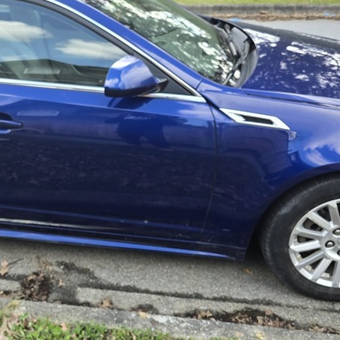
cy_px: 168
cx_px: 45
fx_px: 522
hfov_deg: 34.4
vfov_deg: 36.1
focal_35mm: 47
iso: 32
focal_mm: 6.3
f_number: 1.7
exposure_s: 1/180
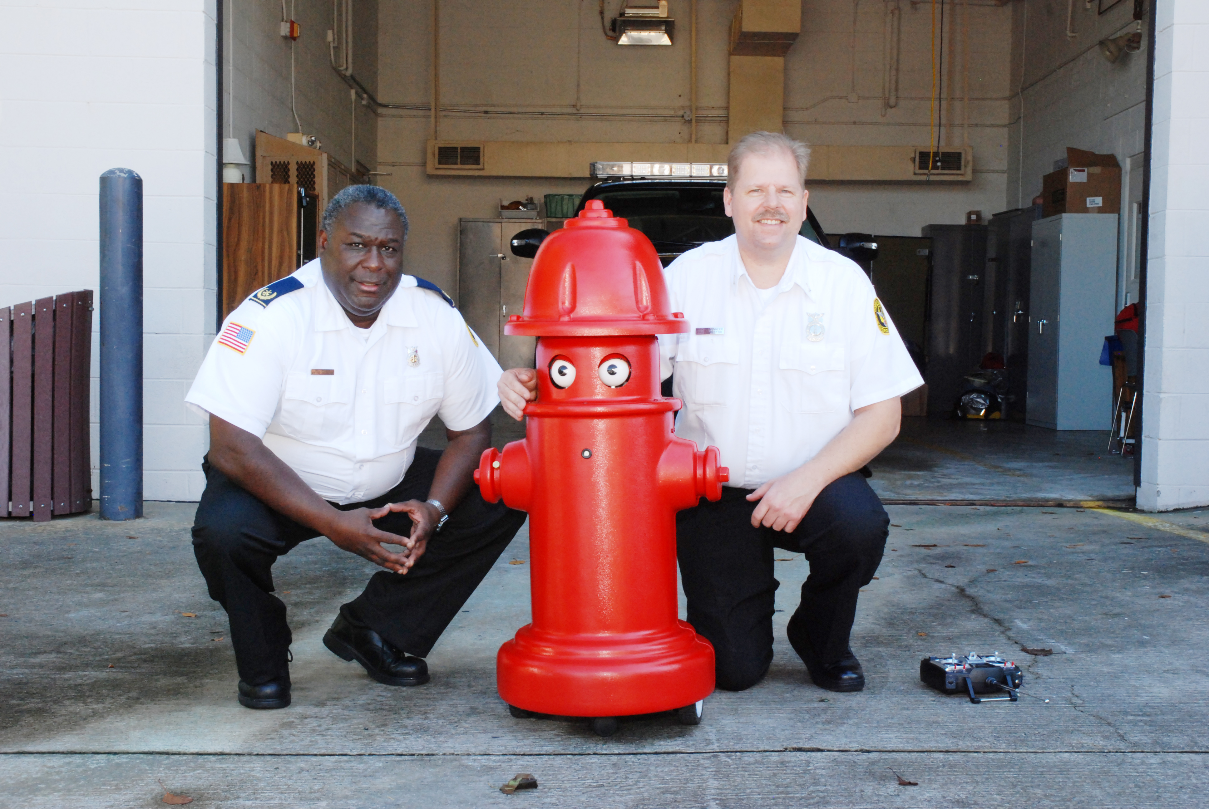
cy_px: 404
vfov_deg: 29.0
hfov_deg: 42.3
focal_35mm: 46
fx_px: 1563
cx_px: 604
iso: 800
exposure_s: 1/60
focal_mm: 31
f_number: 16
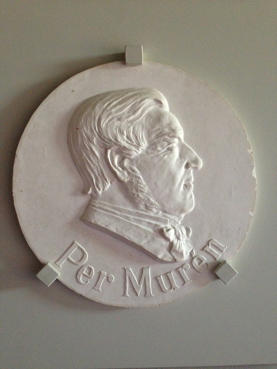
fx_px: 352
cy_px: 184
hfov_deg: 42.9
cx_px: 138
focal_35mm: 33
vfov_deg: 55.4
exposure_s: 1/20
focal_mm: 4.12
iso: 320
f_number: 2.4
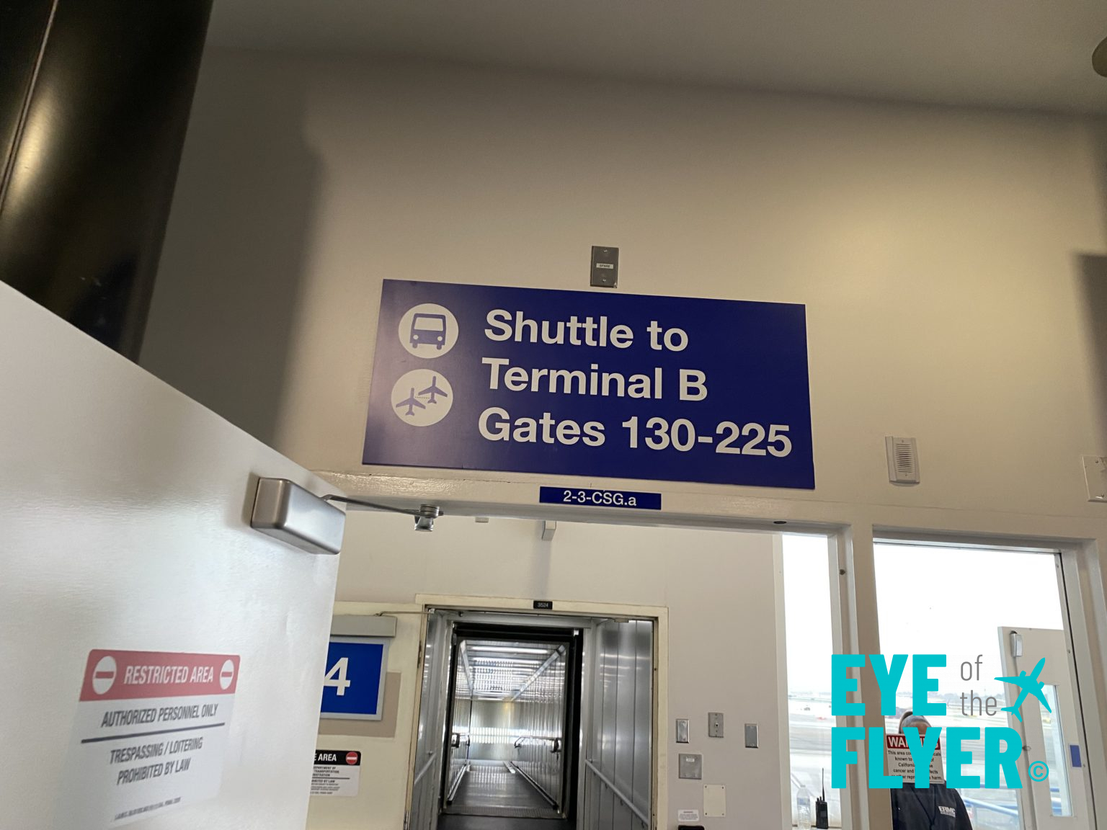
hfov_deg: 67.3
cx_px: 554
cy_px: 415
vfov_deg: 53.1
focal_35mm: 26
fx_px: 831
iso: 125
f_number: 1.8
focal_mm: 4.25
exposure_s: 1/75
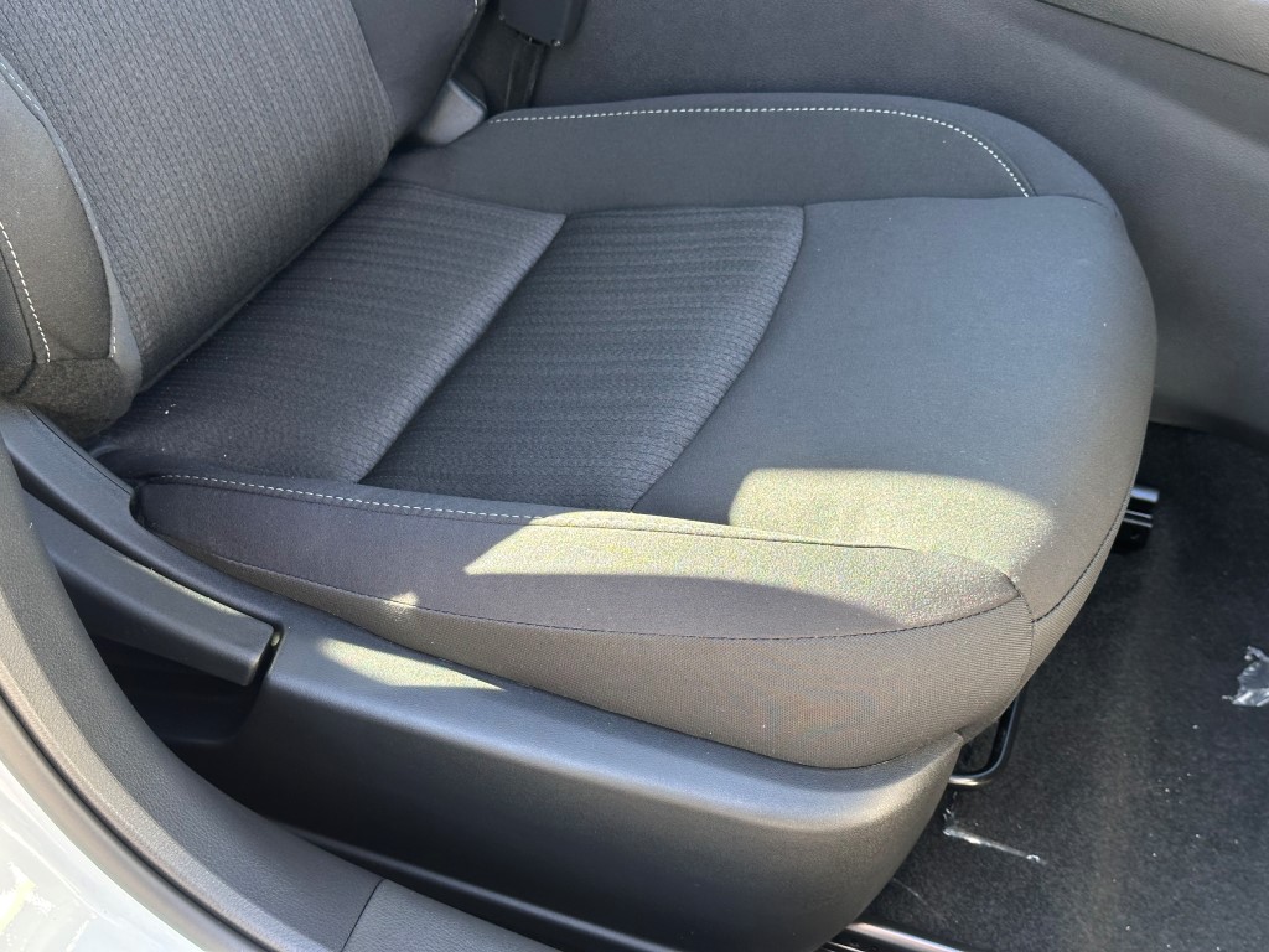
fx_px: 1760
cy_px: 476
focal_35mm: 48
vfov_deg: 30.3
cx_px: 634
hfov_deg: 39.7
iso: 80
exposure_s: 1/121
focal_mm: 6.86
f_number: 1.78
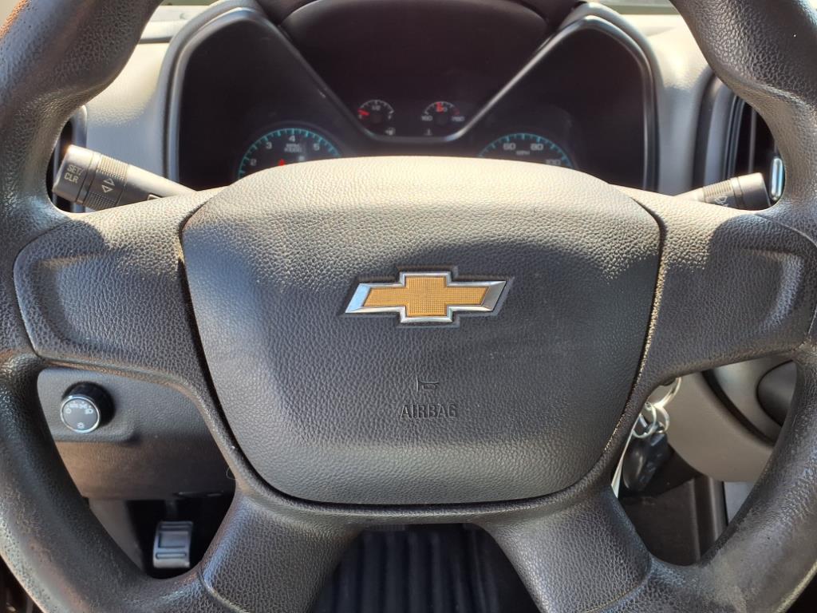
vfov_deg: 51.4
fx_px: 637
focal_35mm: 27
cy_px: 306
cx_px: 408
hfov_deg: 65.3
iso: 40
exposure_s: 1/154
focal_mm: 3.58
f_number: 1.9
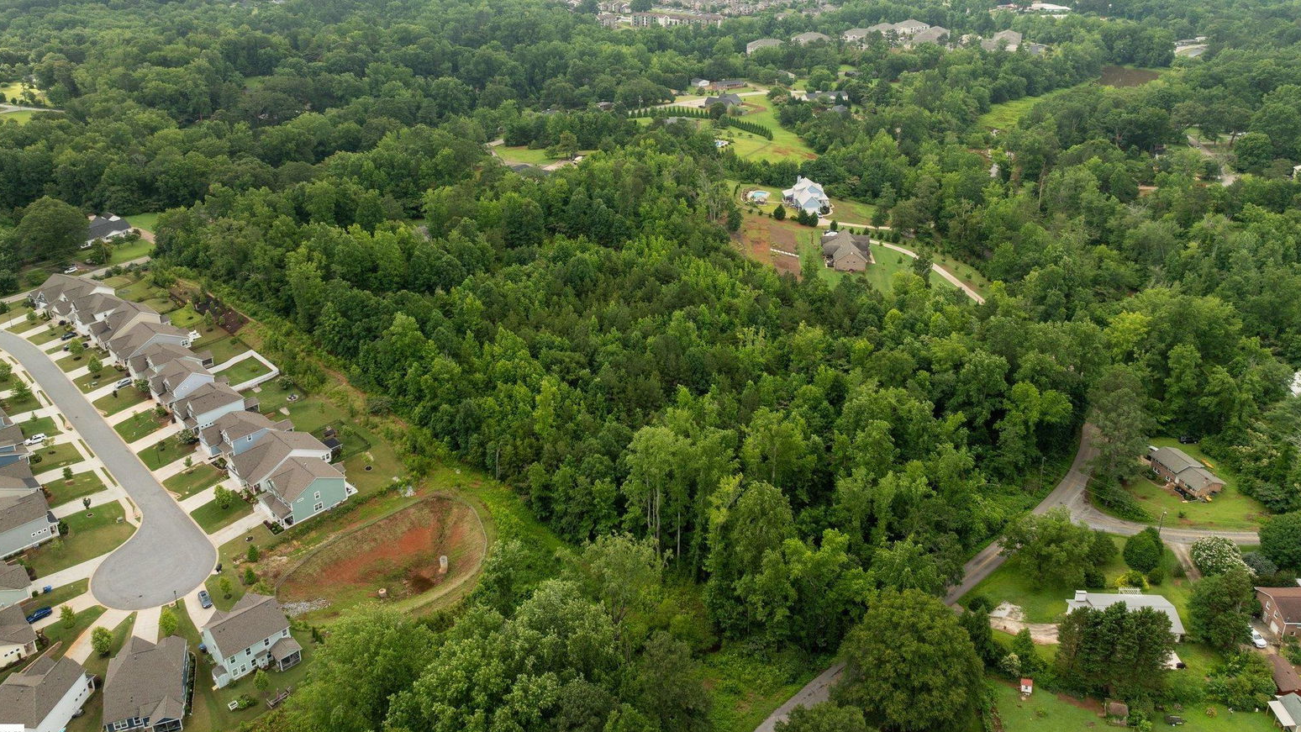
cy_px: 241
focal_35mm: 27
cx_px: 636
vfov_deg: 42.3
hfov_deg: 69.8
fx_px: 931
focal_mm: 12.29
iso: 100
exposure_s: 1/50
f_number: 4.5
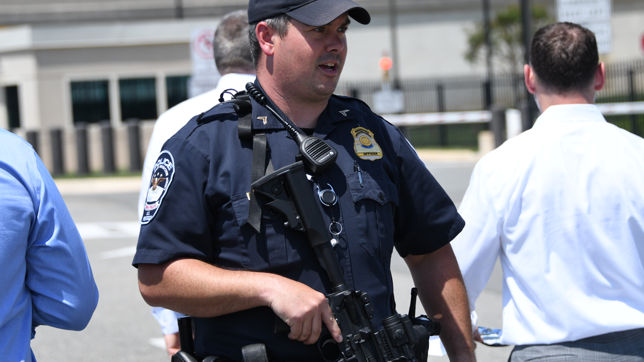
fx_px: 2827
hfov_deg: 13.0
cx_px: 322
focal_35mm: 166
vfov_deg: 7.3
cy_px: 157
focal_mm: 105
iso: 125
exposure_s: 1/640
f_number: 5.3
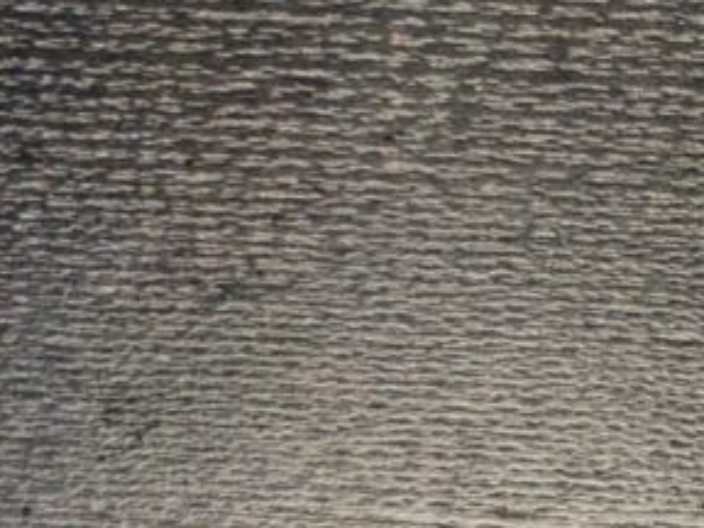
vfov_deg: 15.3
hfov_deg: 17.1
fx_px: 1952
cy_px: 440
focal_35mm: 96
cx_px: 1237
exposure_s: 1/50
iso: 103
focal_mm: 4.38
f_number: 1.73
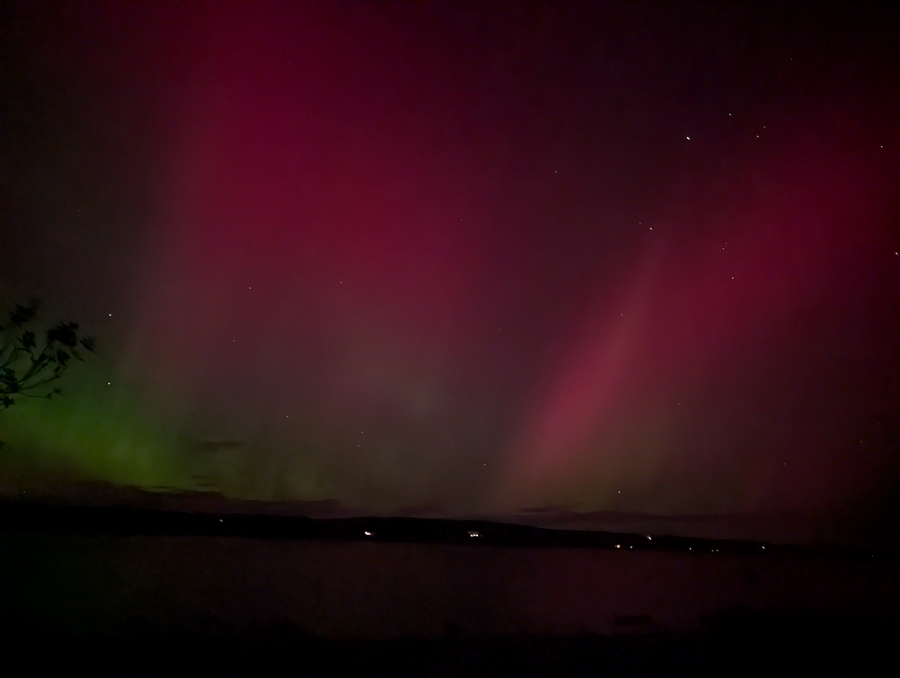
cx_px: 450
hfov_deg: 71.5
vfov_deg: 56.9
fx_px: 625
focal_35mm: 24
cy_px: 339
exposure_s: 1/2.87
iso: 16340
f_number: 1.68
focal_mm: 6.9
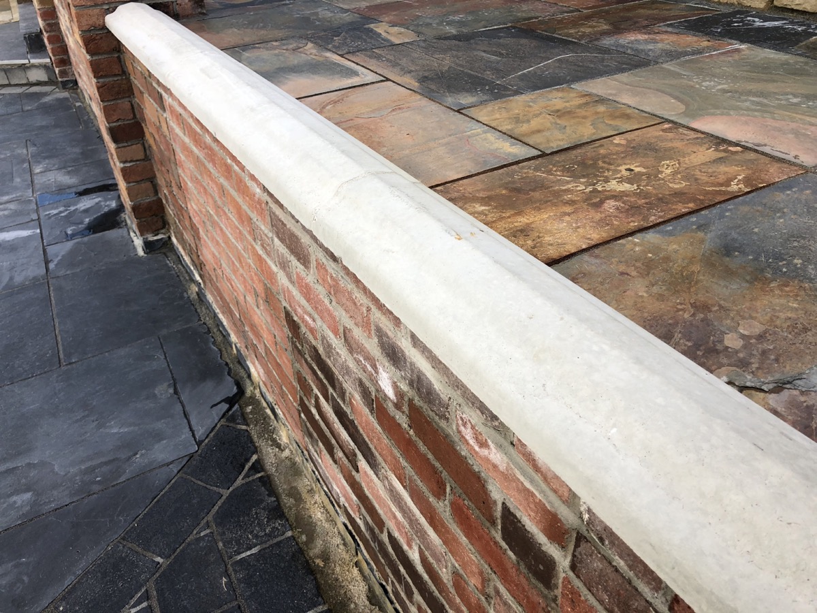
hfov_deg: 63.4
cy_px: 306
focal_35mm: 28
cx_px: 408
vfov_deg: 49.7
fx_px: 661
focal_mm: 3.99
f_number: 1.8
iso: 20
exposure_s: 1/190
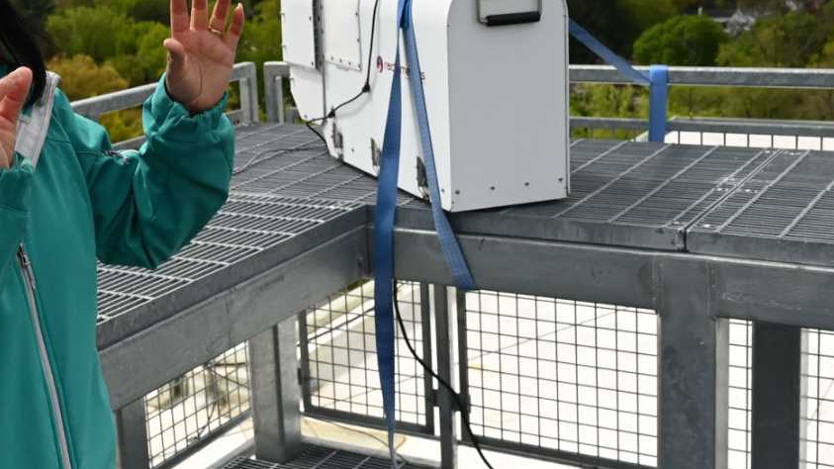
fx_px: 1349
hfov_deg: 33.9
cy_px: 166
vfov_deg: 19.7
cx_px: 245
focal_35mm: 61
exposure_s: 1/8000
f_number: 7.1
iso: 1800
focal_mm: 24
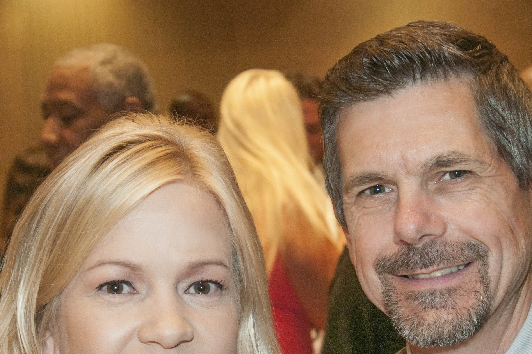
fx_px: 1565
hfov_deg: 19.3
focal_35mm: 106
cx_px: 337
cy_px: 292
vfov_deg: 12.8
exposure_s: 1/60
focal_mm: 40
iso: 200
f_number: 5.6
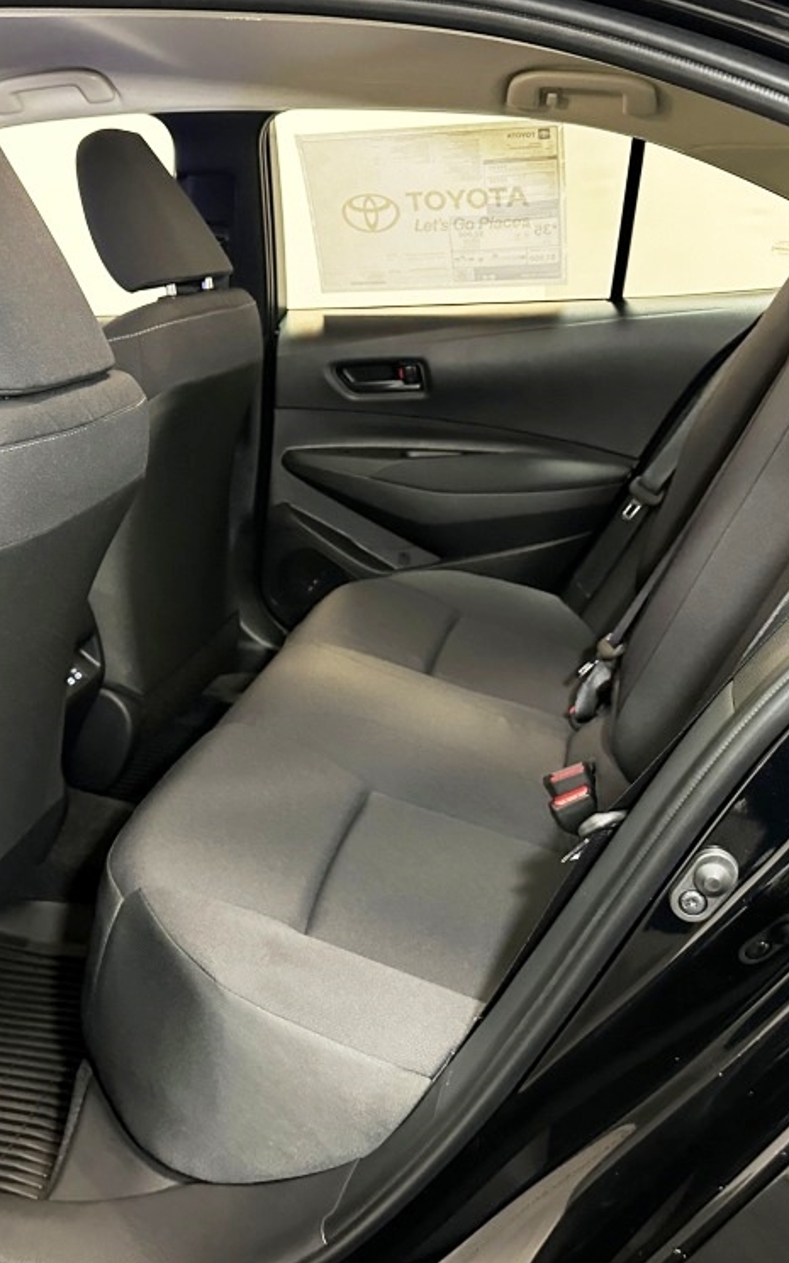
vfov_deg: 55.3
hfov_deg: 36.1
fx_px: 1204
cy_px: 632
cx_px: 311
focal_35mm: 35
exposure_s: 1/30
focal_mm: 6.86
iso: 1000
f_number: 1.78
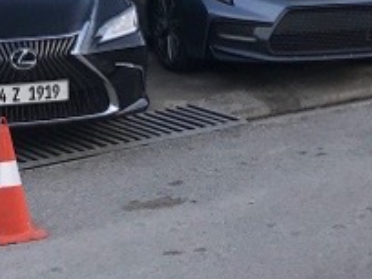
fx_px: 1472
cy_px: -270
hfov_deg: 14.1
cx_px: -15
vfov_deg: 10.1
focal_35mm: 137
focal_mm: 3.99
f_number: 1.8
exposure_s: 1/429
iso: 20
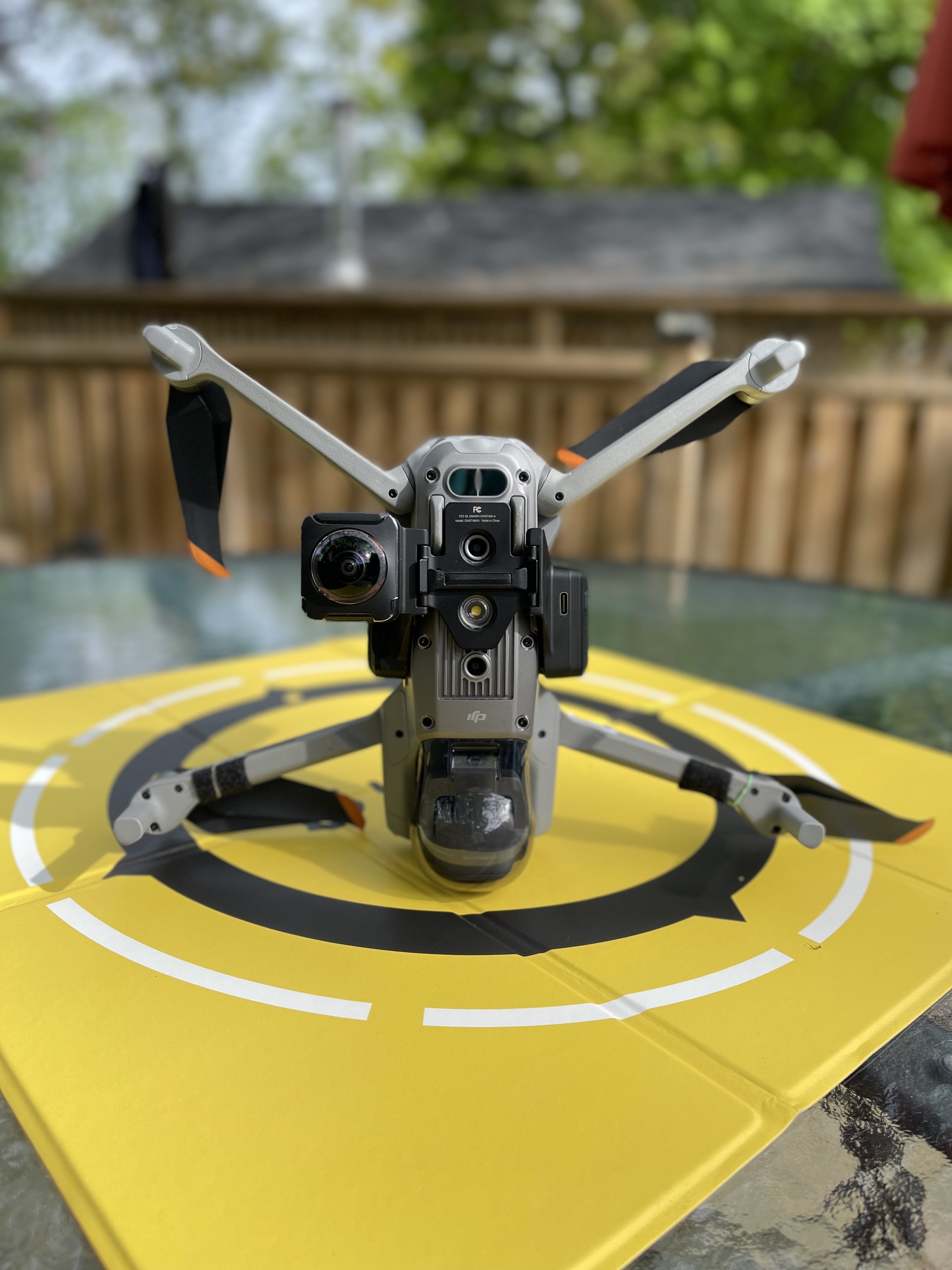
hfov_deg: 53.1
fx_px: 953
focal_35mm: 26
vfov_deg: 67.3
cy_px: 635
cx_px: 476
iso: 50
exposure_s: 1/1130
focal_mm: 5.1
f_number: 1.6
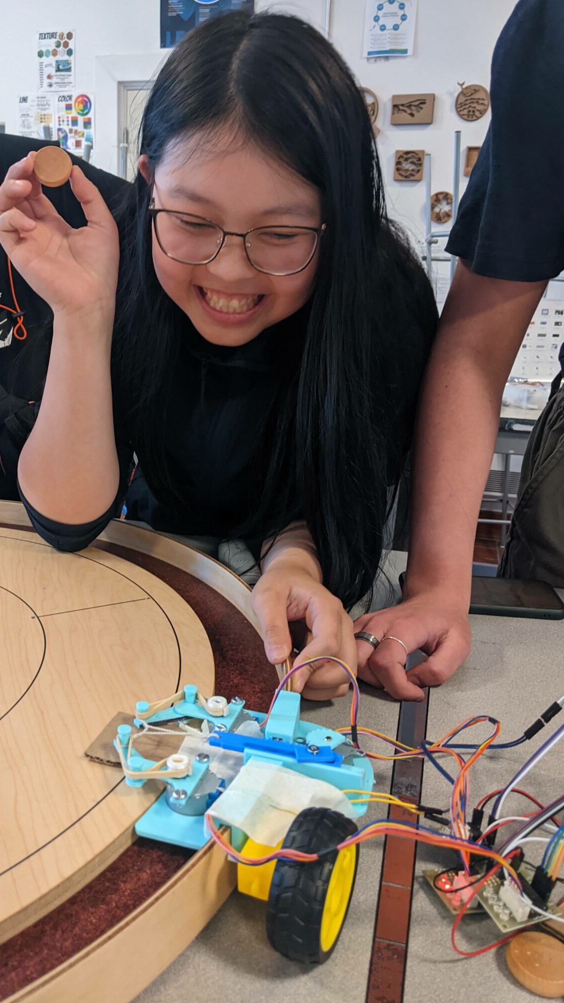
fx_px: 797
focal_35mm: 30
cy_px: 504
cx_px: 194
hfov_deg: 38.6
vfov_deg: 64.3
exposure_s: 1/40
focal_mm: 4.44
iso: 168
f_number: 1.8
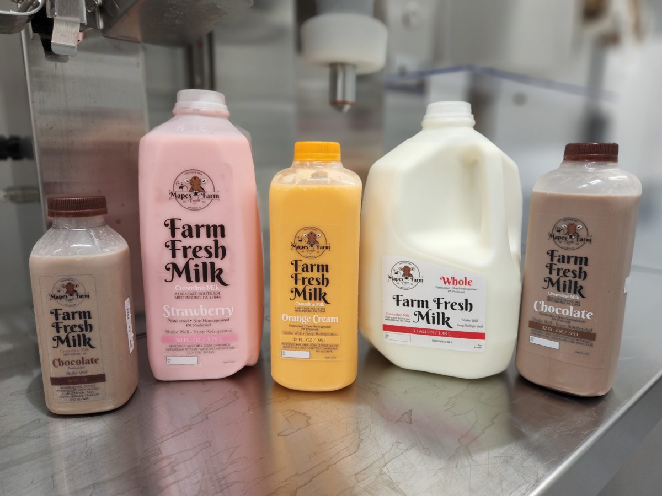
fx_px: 440
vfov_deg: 58.9
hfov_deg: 73.9
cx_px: 331
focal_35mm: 23
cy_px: 248
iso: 100
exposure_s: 1/120
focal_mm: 5.4
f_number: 1.8
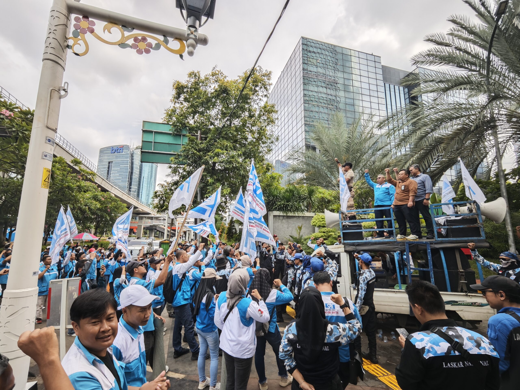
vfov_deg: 85.7
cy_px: 195
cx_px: 260
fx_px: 210
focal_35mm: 14
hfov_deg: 102.1
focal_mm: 2.16
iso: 125
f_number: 2.2
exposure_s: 1/100
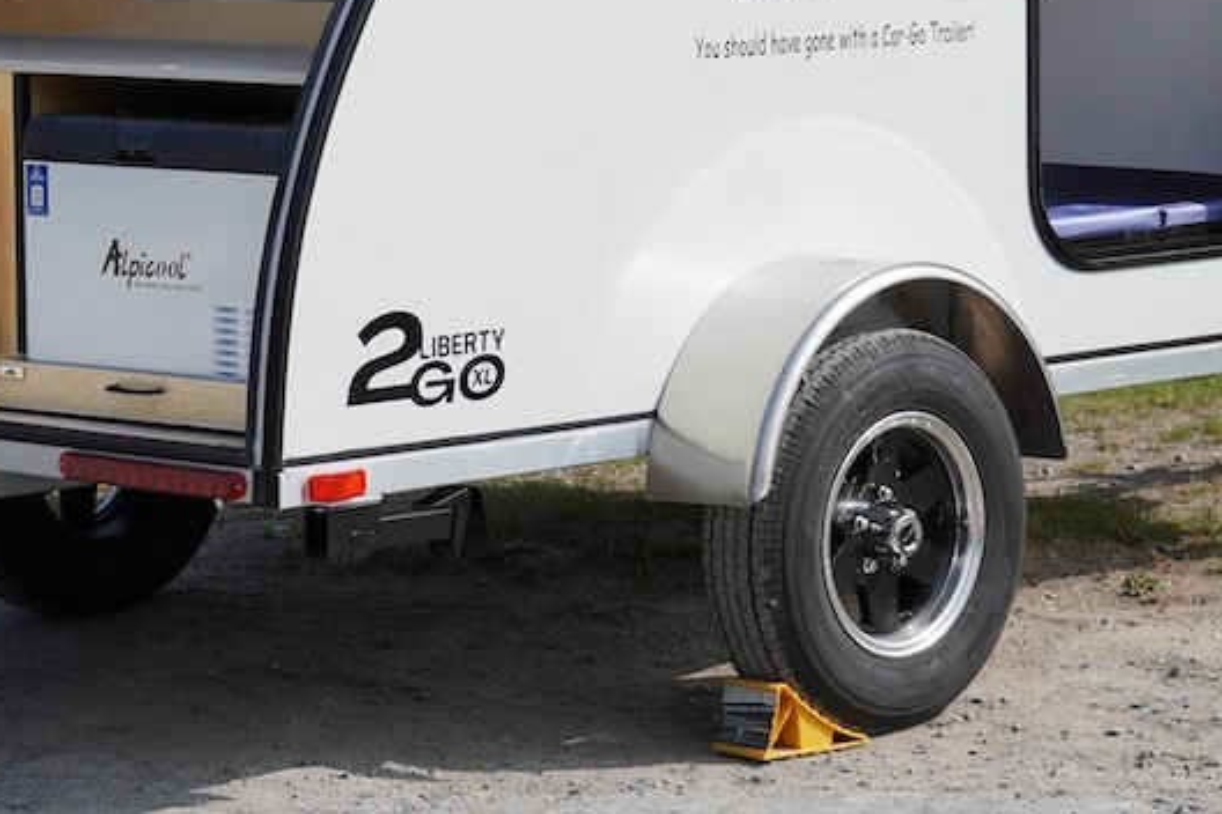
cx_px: 597
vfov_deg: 8.5
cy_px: -121
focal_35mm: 160
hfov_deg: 12.8
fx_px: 5431
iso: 100
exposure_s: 1/640
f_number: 5
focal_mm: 44
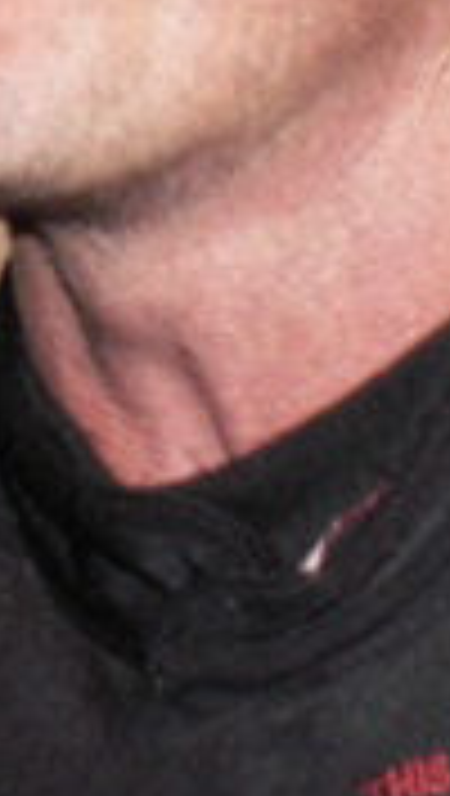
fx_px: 5159
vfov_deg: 8.7
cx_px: 54
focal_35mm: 244
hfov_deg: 5.0
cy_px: -162
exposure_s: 1/40
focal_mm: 10.28
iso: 160
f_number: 3.2
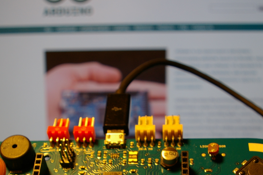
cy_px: 181
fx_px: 467
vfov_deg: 20.4
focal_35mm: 64
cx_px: 132
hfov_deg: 31.4
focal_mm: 18
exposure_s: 1/45
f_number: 4.5
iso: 200
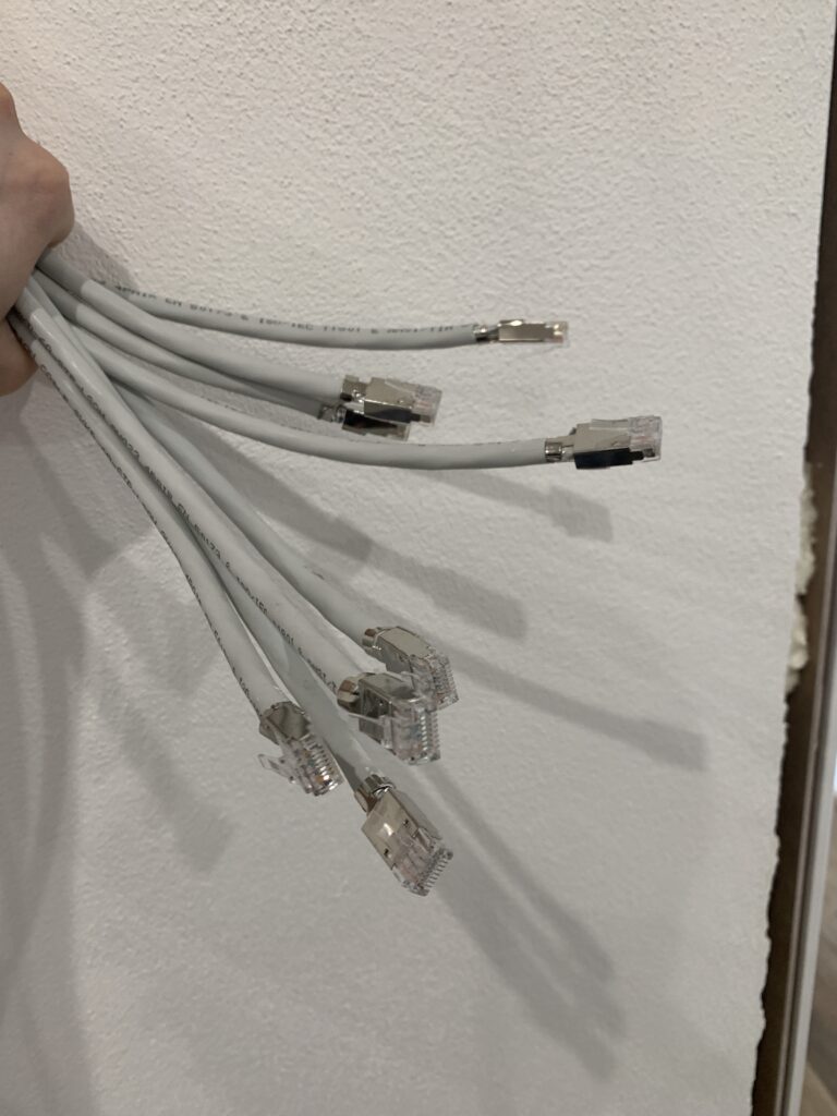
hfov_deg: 53.1
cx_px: 418
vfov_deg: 67.3
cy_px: 558
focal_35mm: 26
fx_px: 838
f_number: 1.8
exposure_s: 1/86
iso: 100
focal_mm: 4.25
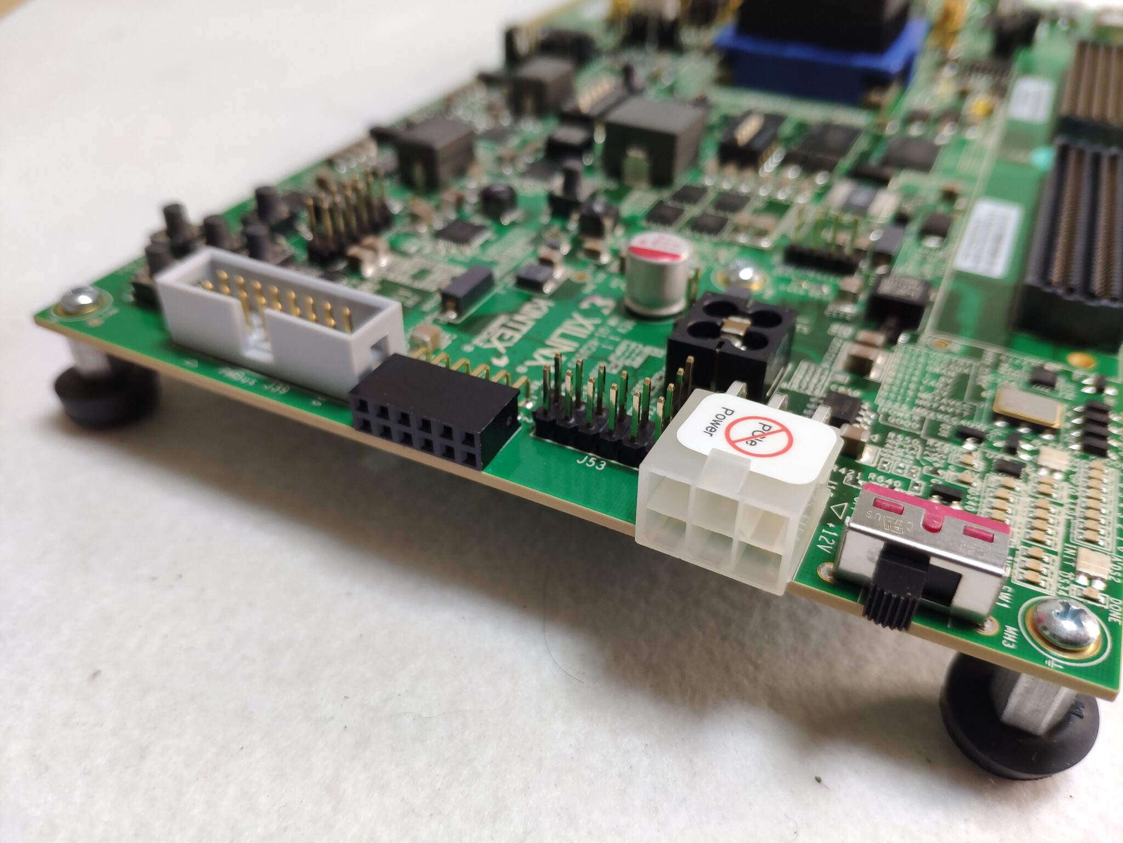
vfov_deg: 63.4
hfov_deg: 79.0
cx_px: 562
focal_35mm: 21
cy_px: 422
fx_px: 681
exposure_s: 1/100
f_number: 1.8
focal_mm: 4.22
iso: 527
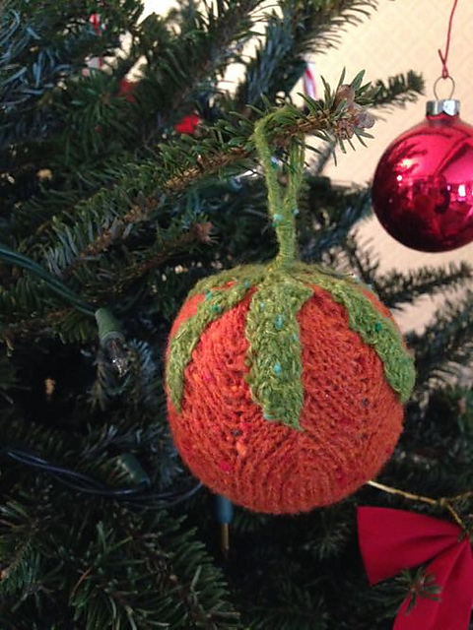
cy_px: 315
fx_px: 601
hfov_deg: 42.9
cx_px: 236
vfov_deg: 55.4
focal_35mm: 33
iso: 500
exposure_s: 1/15
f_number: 2.4
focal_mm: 4.12
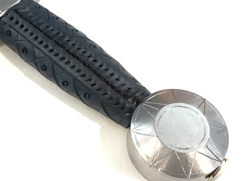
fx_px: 475
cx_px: 51
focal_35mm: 68
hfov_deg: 28.0
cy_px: 59
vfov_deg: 21.5
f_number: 2.4
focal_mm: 3.3
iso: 250
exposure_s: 1/60
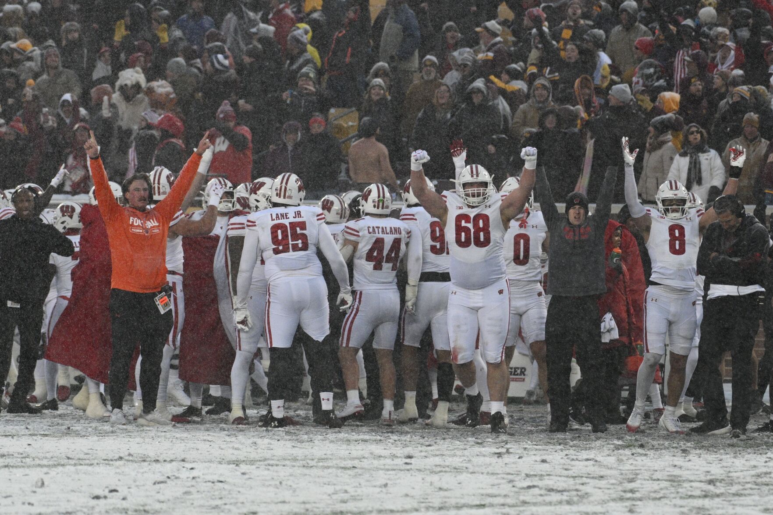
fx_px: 6761
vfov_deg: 4.4
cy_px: 258
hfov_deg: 6.5
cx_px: 386
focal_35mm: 315
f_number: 5.6
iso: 2500
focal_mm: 210
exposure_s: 1/1250
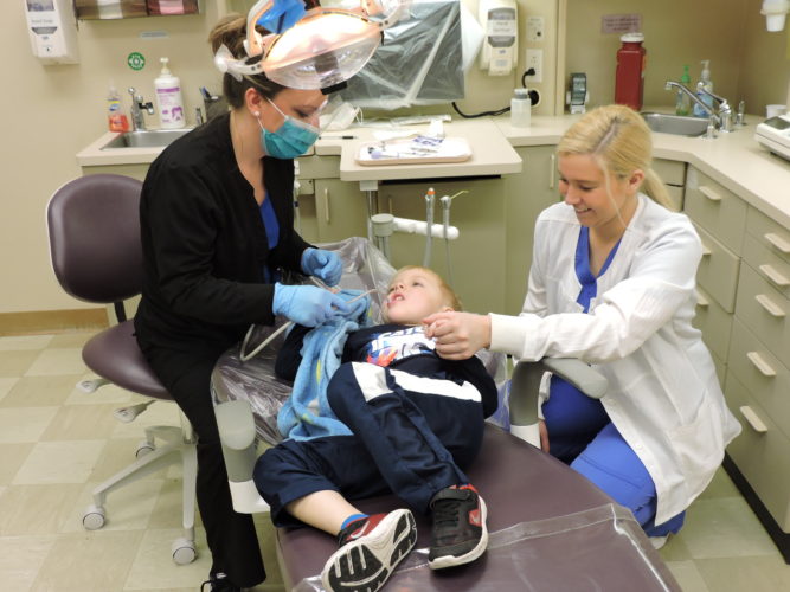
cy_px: 296
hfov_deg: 52.6
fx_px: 799
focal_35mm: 35
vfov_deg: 40.7
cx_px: 395
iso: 400
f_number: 3.3
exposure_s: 1/40
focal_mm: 6.2
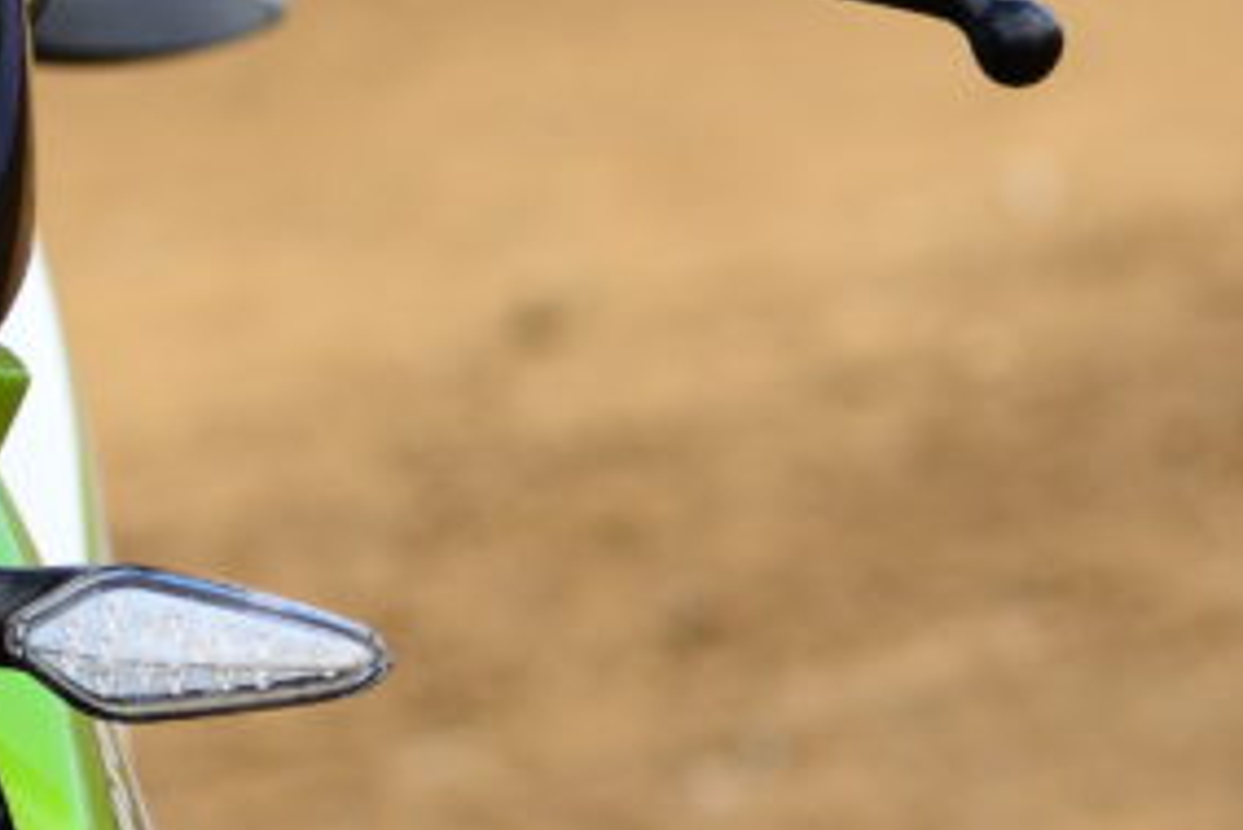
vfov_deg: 3.0
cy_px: 22
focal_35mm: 452
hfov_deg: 4.5
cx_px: -562
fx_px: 15614
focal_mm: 125
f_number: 6.3
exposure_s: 1/500
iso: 400
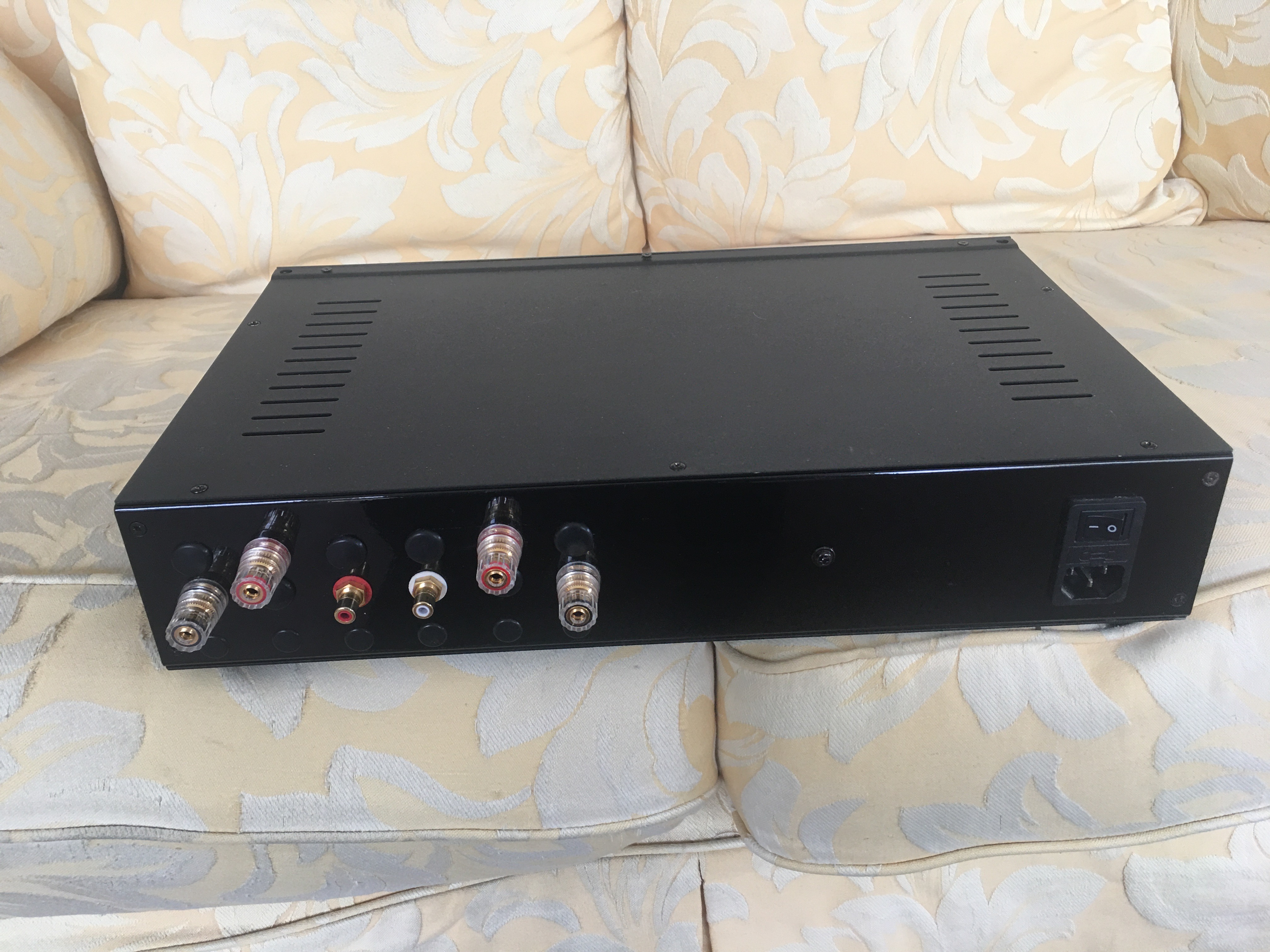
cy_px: 476
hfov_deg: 61.7
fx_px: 1064
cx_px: 635
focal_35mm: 29
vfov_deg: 48.2
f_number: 2.2
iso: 50
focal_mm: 4.15
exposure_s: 1/33
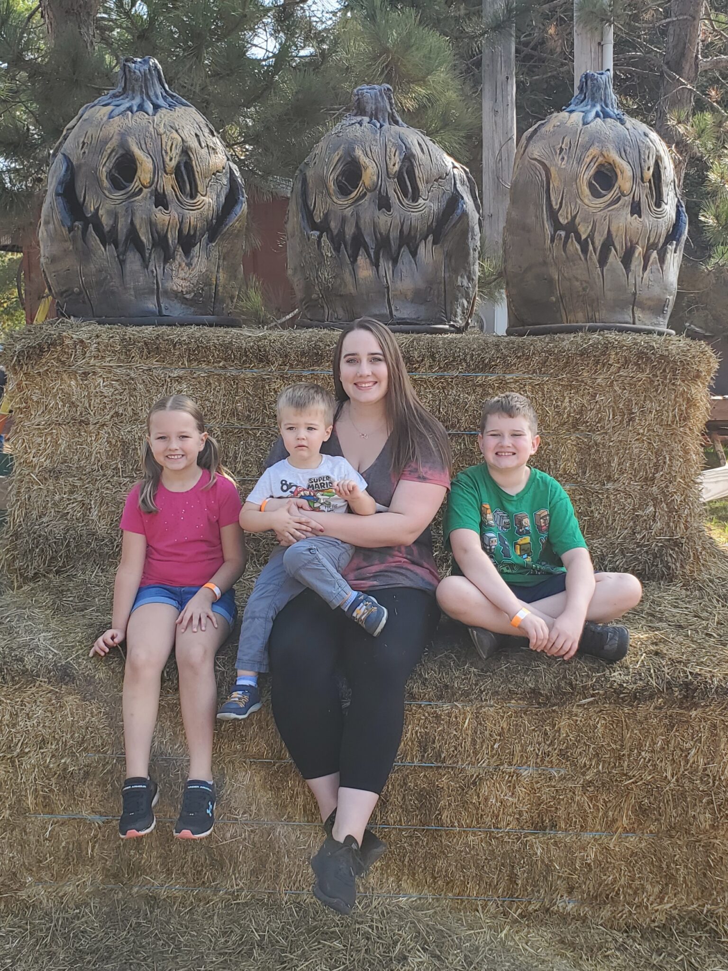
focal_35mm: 26
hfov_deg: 53.1
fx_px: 729
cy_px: 486
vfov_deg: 67.3
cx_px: 364
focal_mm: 4.3
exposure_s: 1/345
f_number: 2.4
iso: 50
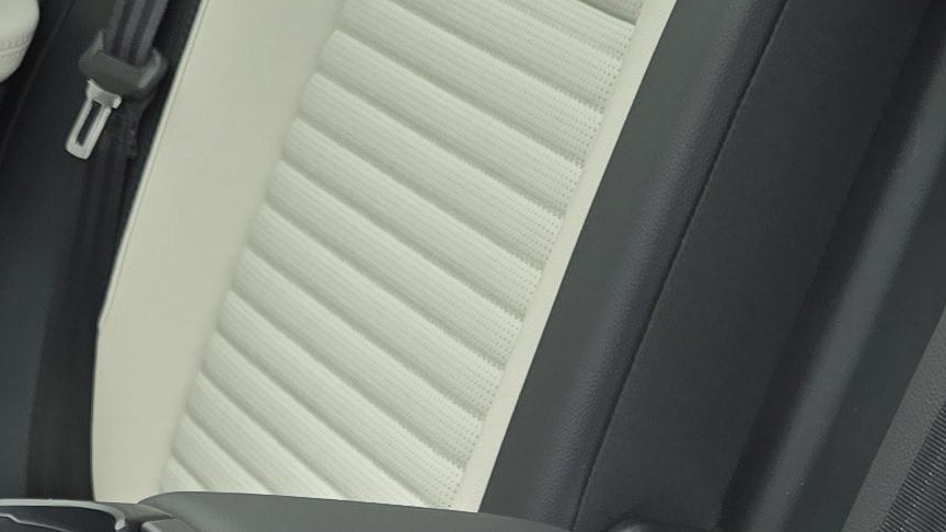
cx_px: 676
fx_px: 2910
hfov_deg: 18.4
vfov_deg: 9.7
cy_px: 1103
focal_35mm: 116
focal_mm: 6.3
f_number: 1.7
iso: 40
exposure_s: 1/180
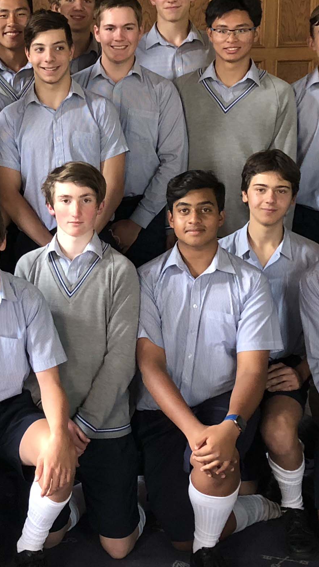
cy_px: 233
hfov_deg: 14.9
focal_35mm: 79
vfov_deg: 26.8
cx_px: -24
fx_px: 1188
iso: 50
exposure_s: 1/15
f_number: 1.8
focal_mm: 3.99
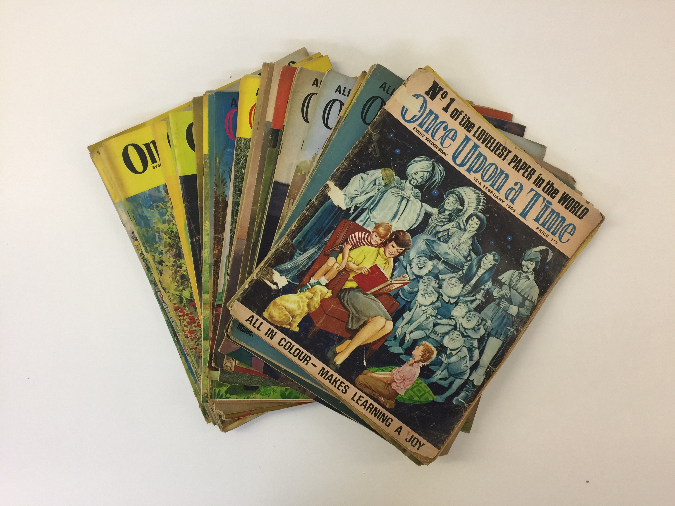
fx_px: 565
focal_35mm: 29
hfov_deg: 61.7
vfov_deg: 48.2
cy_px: 253
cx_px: 338
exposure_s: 1/33
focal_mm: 4.15
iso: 64
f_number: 2.2
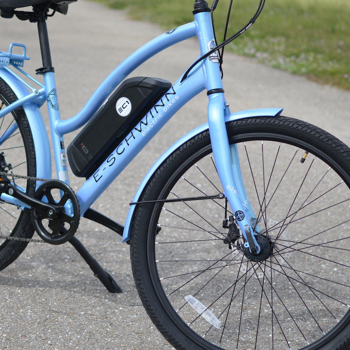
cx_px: 162
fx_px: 912
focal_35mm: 80
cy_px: 153
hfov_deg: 21.7
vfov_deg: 21.7
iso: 100
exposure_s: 1/3200
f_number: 2
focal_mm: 35
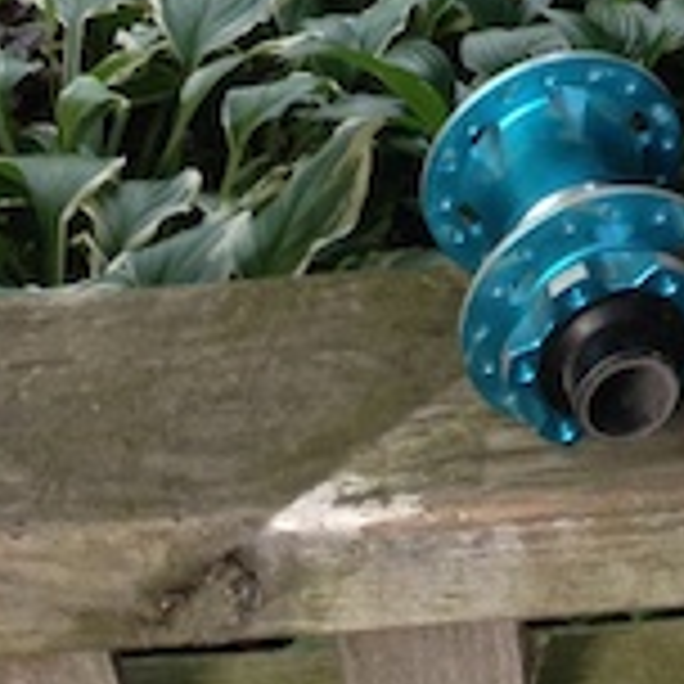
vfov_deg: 9.9
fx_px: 3443
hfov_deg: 10.9
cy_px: -999
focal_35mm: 154
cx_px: 1048
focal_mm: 4.12
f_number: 2.4
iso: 50
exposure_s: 1/24
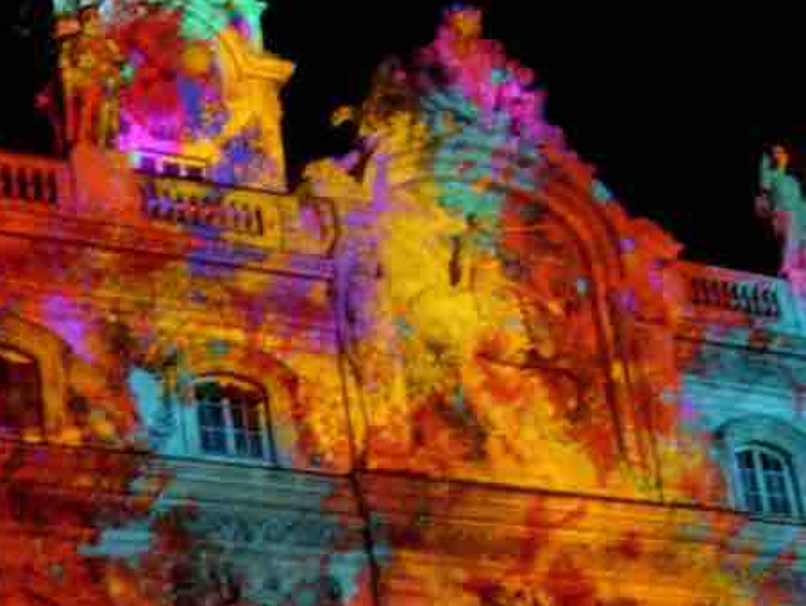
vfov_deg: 14.4
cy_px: 644
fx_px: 2354
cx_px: 277
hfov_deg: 19.4
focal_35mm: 101
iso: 200
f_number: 2.8
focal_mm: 7.8
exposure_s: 1/1.7
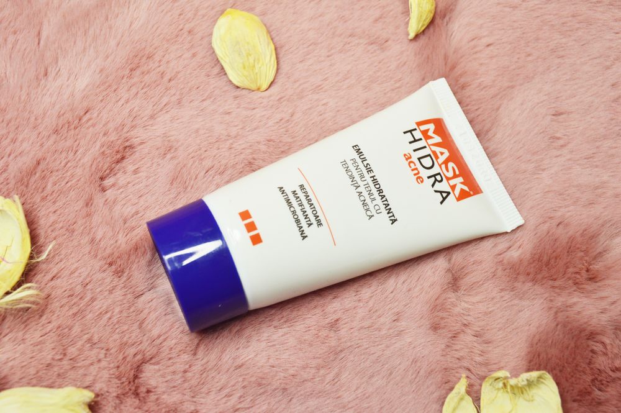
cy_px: 206
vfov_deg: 34.2
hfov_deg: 49.6
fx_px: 672
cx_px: 310
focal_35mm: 39
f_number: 6.3
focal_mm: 26
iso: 400
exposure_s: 1/20
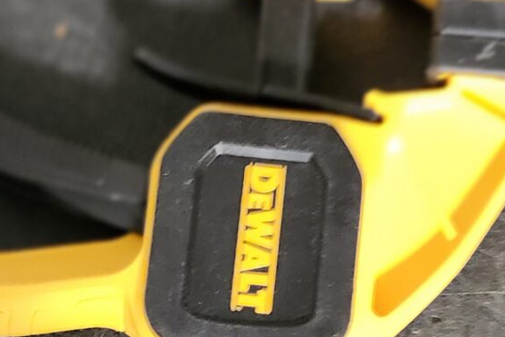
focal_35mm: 108
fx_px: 1515
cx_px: 394
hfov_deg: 18.8
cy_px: 290
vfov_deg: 12.6
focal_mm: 5.54
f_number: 1.8
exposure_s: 1/60
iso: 640
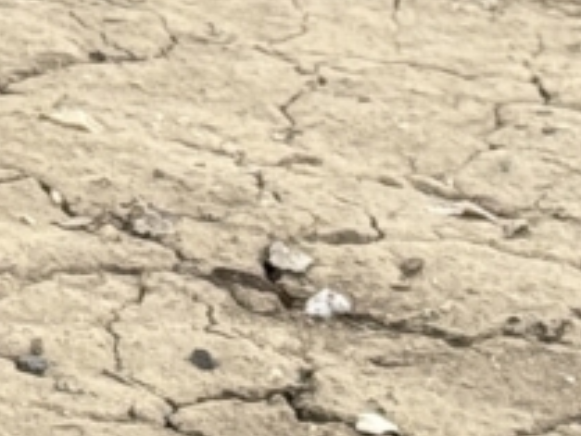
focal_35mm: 353
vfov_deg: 4.1
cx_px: -1432
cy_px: -903
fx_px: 5928
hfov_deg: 5.2
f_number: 1.78
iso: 100
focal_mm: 6.76
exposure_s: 1/1543
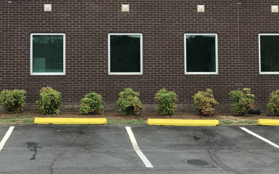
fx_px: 639
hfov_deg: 24.6
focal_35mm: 84
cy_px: 48
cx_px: 122
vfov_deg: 15.5
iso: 20
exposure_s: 1/142
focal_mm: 6.6
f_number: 2.8
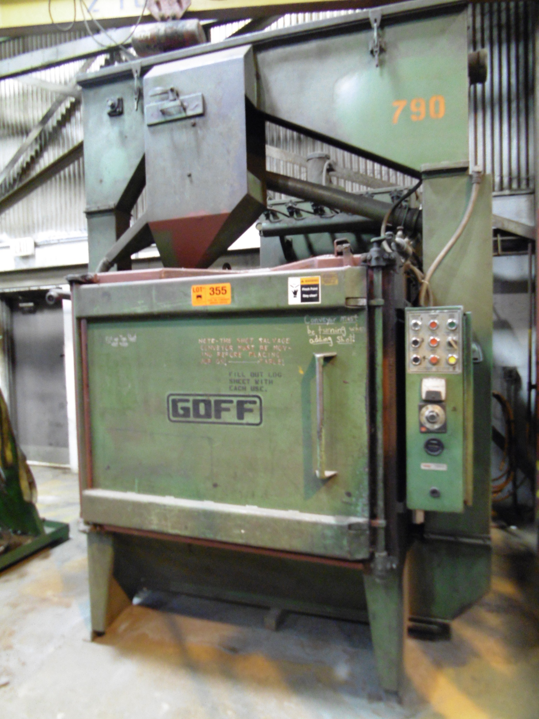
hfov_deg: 54.9
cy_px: 360
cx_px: 270
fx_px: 519
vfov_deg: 69.4
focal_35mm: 25
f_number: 3.1
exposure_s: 1/8
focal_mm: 4.5
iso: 400
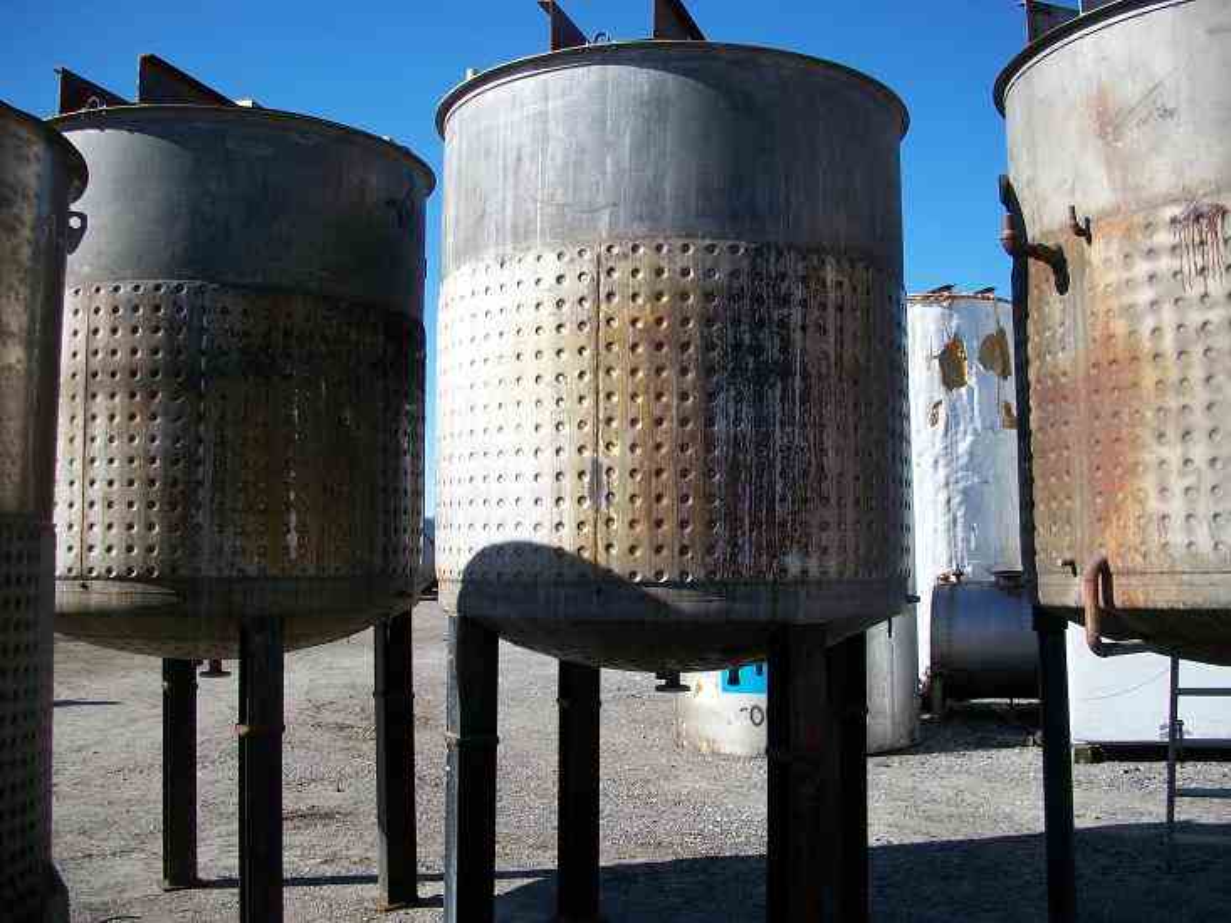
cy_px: 462
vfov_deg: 40.7
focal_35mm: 35
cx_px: 616
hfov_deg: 52.6
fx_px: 1245
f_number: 3.1
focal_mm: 6.3
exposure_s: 1/800
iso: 80
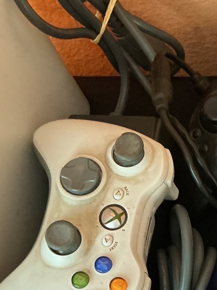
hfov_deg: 20.3
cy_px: 316
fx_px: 586
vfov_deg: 25.8
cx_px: 217
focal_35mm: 70
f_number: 1.8
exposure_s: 1/30
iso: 250
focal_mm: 3
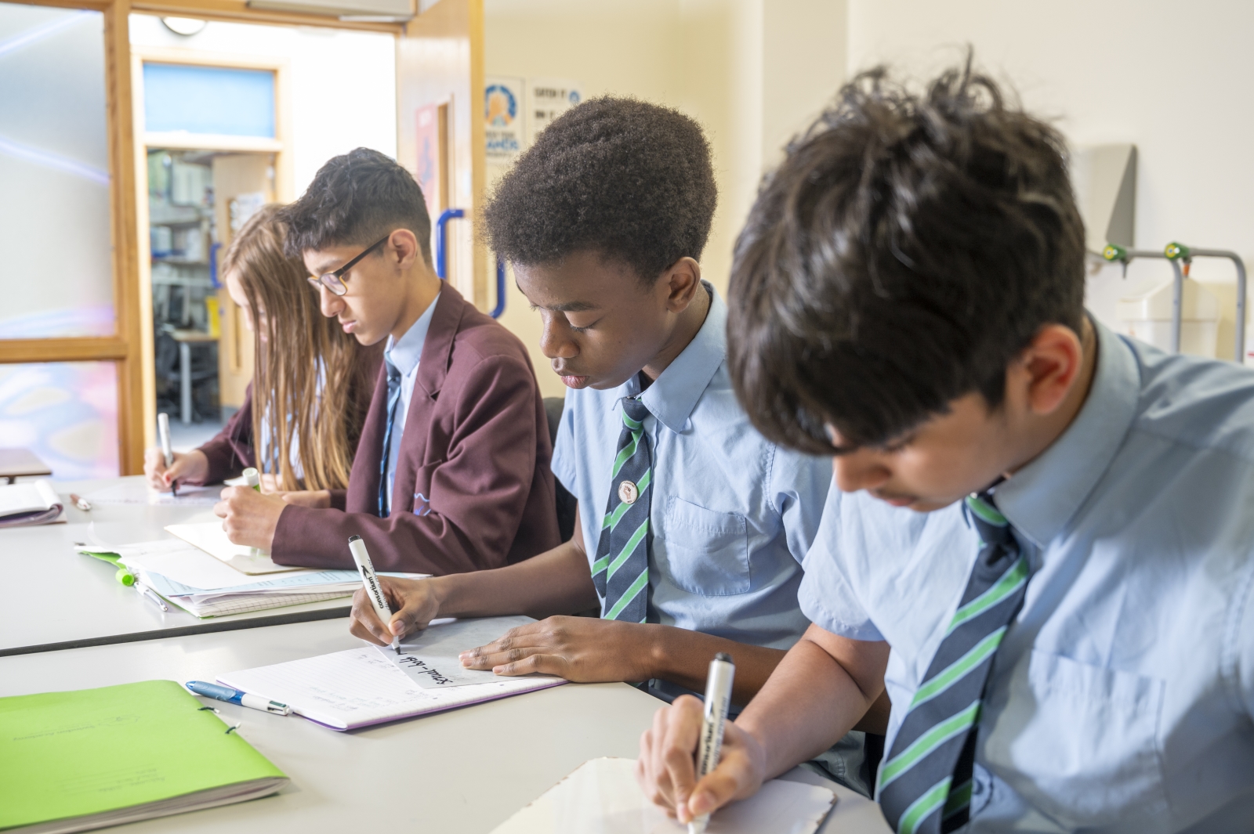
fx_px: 1358
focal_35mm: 39
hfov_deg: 49.6
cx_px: 627
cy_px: 417
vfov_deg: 34.2
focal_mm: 39
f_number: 4
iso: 320
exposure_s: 1/40
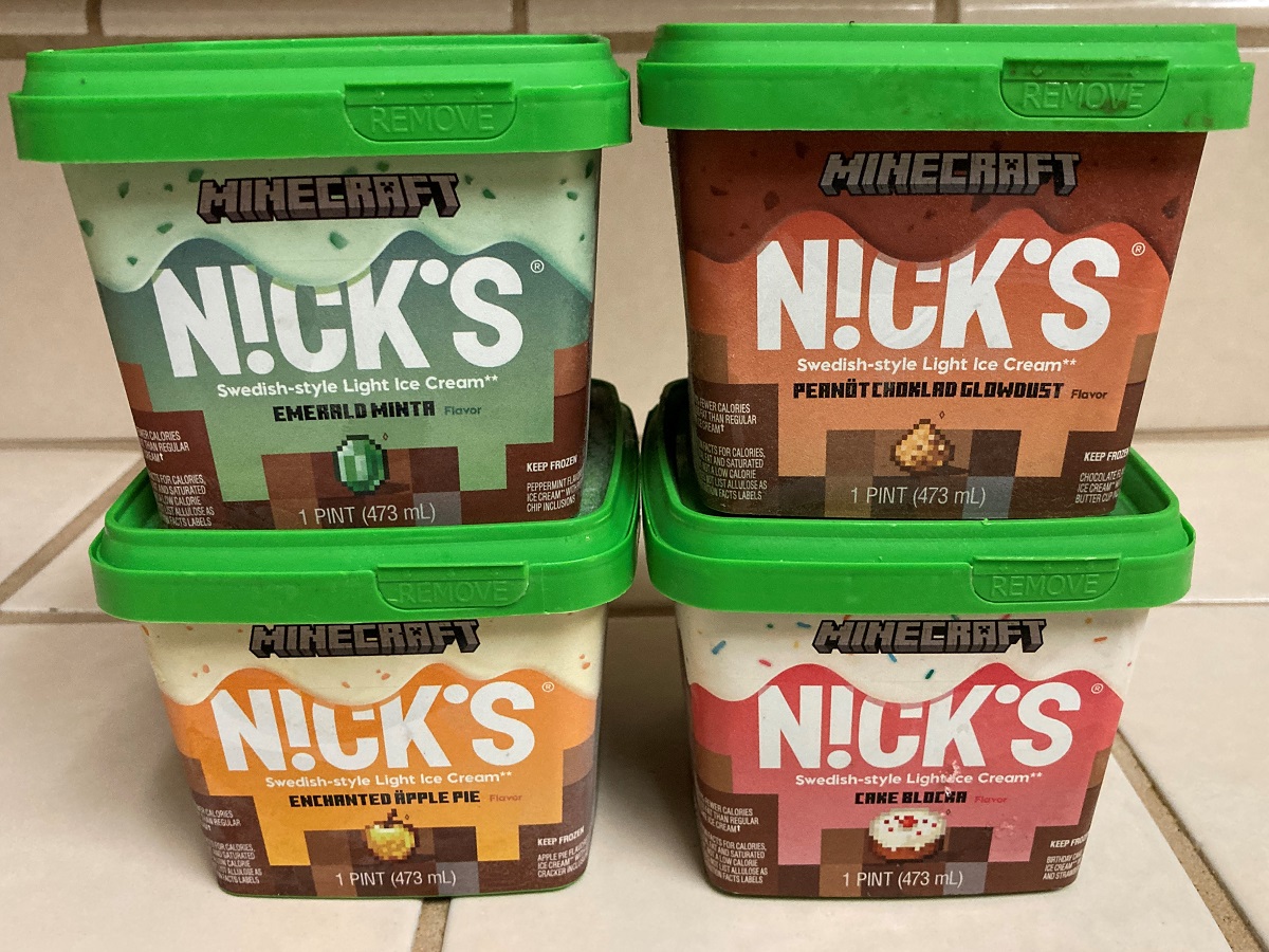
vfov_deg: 49.7
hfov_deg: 63.4
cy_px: 476
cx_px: 634
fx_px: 1026
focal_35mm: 28
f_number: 1.8
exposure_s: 1/60
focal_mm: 3.99
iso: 320
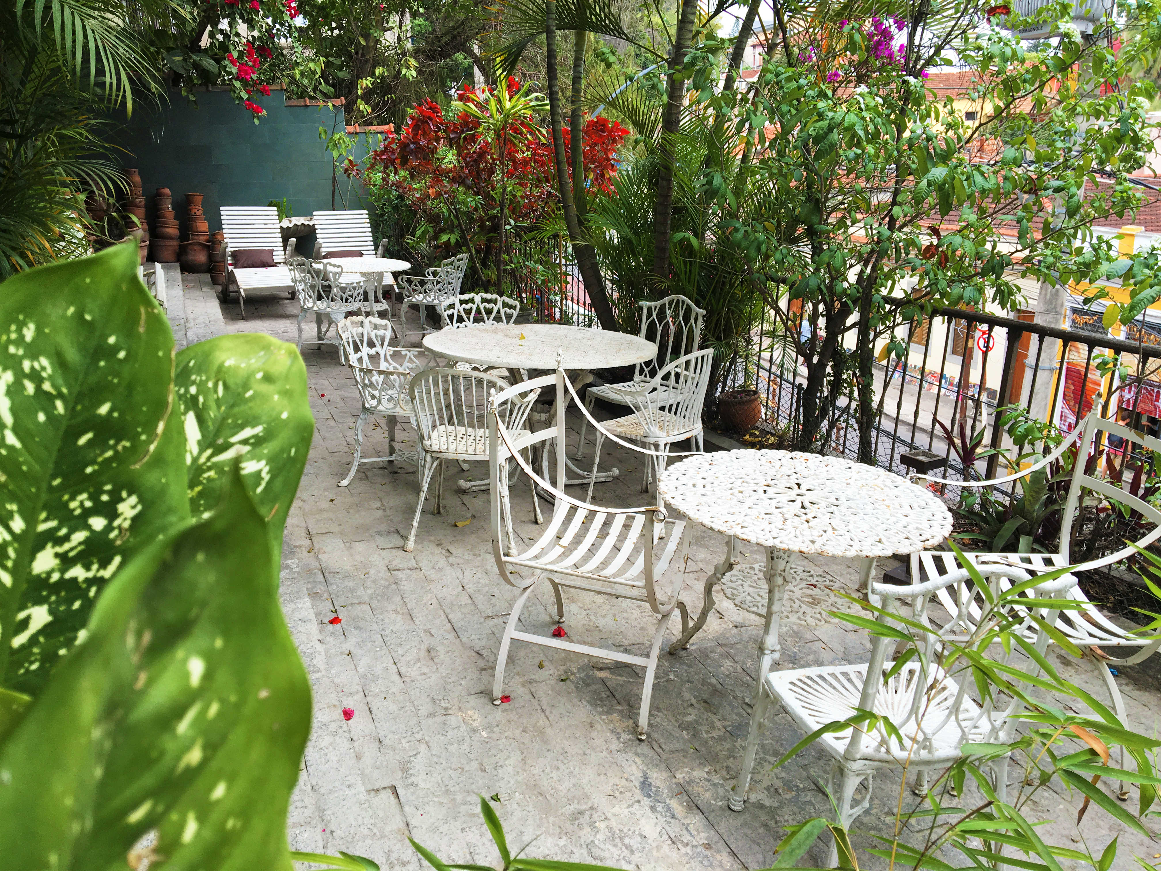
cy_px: 436
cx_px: 580
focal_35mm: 29
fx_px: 973
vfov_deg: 48.2
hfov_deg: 61.7
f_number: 2.2
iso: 25
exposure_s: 1/212
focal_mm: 4.15
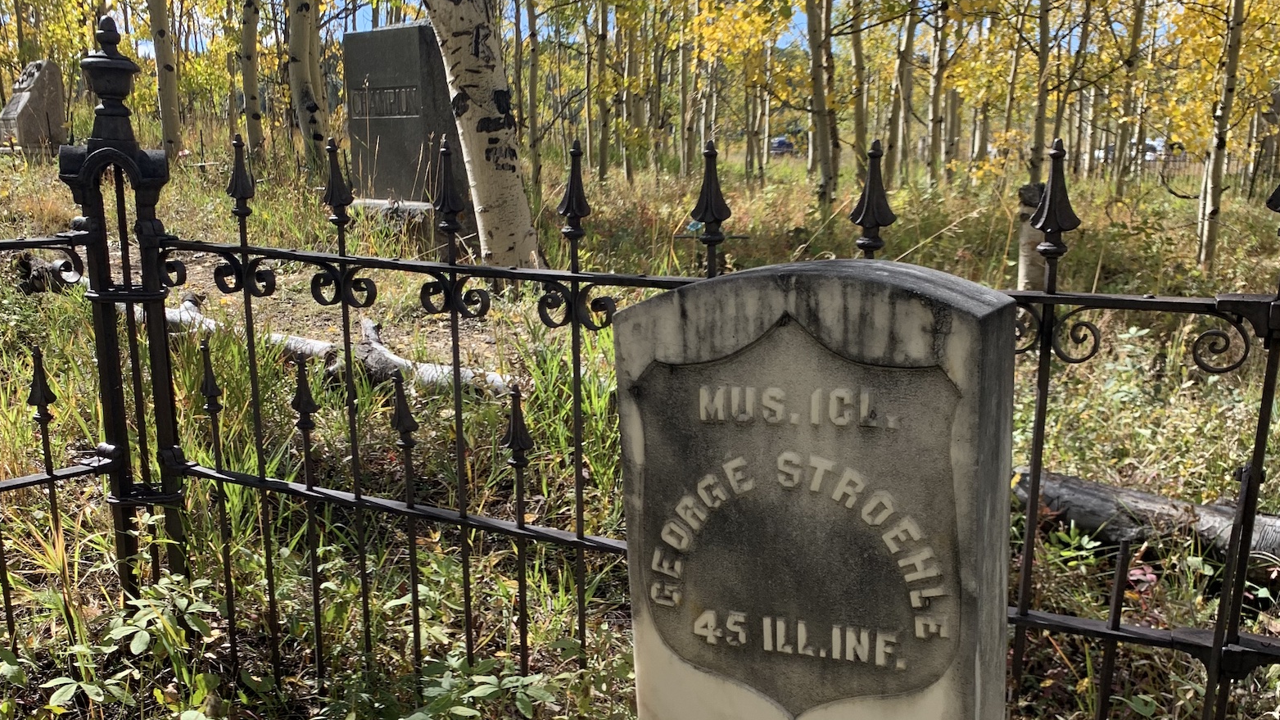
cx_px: 633
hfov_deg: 66.1
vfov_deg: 40.1
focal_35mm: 29
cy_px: 419
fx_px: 984
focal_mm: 4.25
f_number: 1.8
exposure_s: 1/754
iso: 25
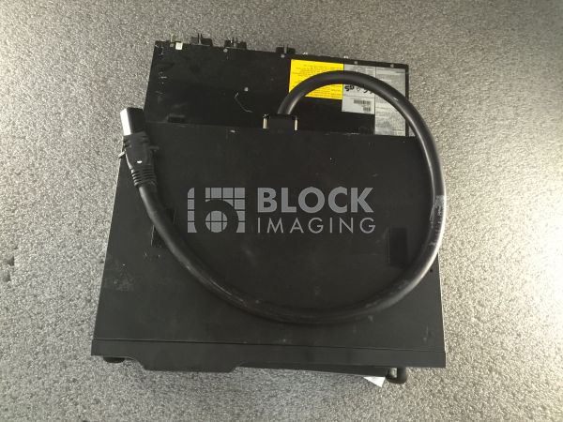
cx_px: 282
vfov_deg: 48.2
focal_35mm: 29
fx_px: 472
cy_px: 211
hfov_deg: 61.7
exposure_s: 1/15
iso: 125
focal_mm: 4.15
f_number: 2.2
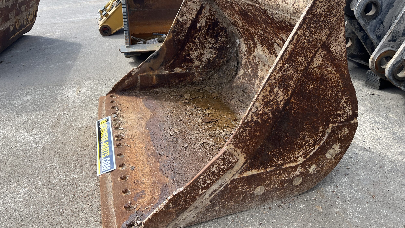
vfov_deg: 40.0
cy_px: 90
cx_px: 203
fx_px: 311
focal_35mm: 29
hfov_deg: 66.1
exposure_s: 1/1279
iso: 50
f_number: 1.6
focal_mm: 5.1
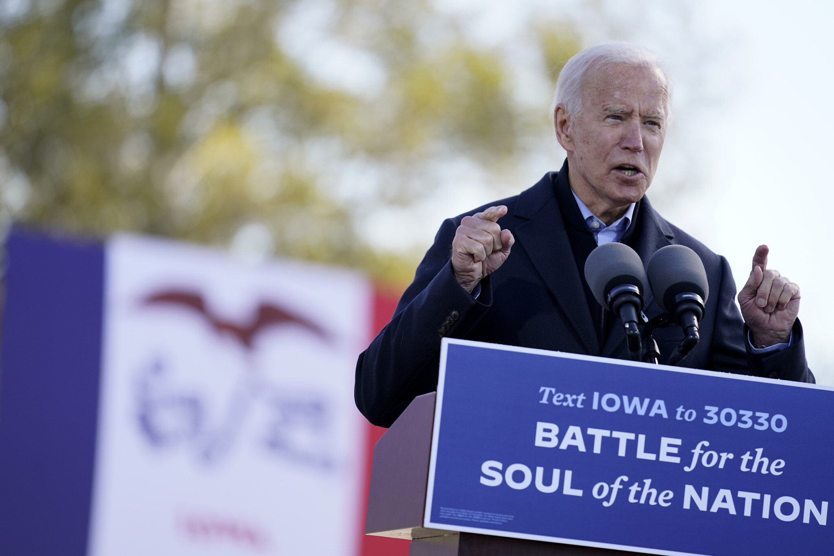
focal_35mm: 200
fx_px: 4633
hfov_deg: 10.3
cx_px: 417
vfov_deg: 6.9
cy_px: 278
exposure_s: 1/800
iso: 100
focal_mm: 200
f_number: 2.8
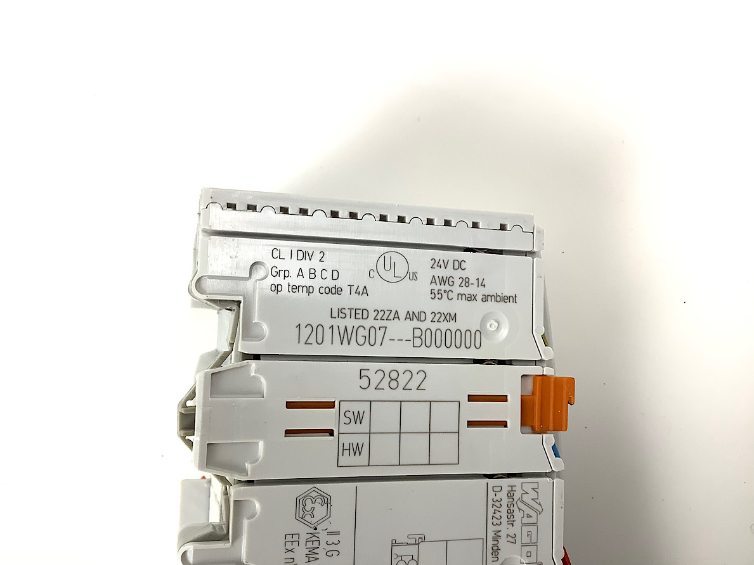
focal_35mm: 31
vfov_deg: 45.4
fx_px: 675
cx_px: 377
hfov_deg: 58.3
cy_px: 282
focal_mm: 3.3
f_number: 2.4
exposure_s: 1/50
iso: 64
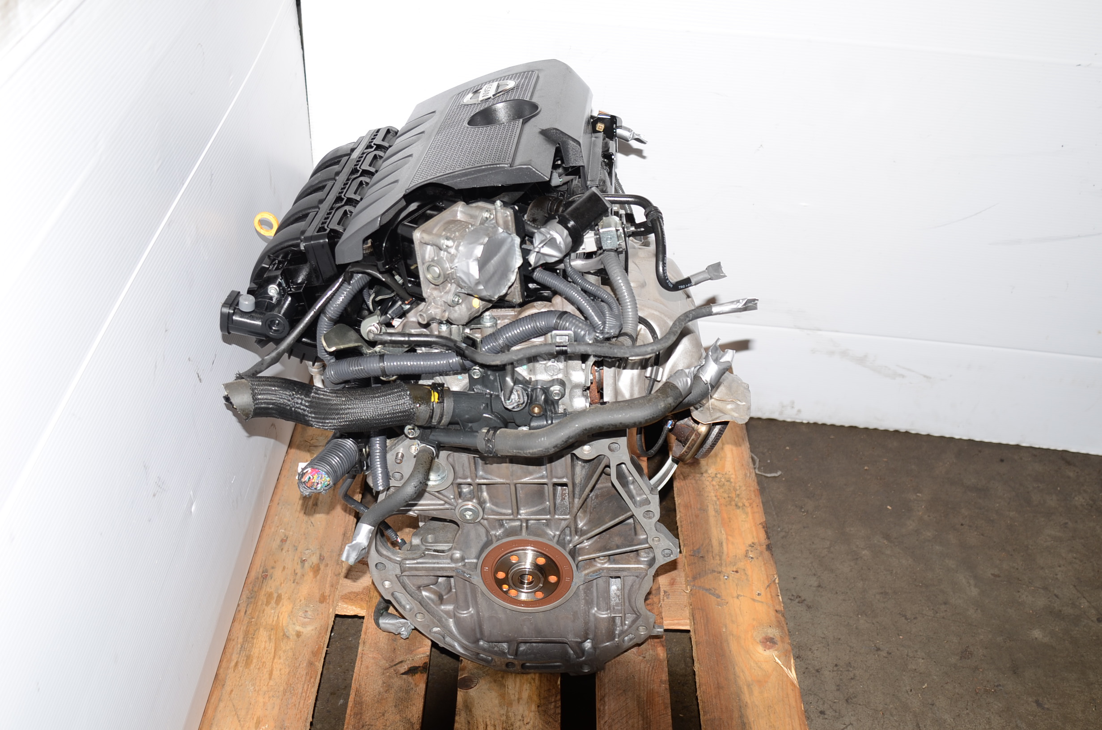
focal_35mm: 36
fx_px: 1100
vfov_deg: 36.7
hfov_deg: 53.2
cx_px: 551
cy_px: 365
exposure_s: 1/125
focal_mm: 24
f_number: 4
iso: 100
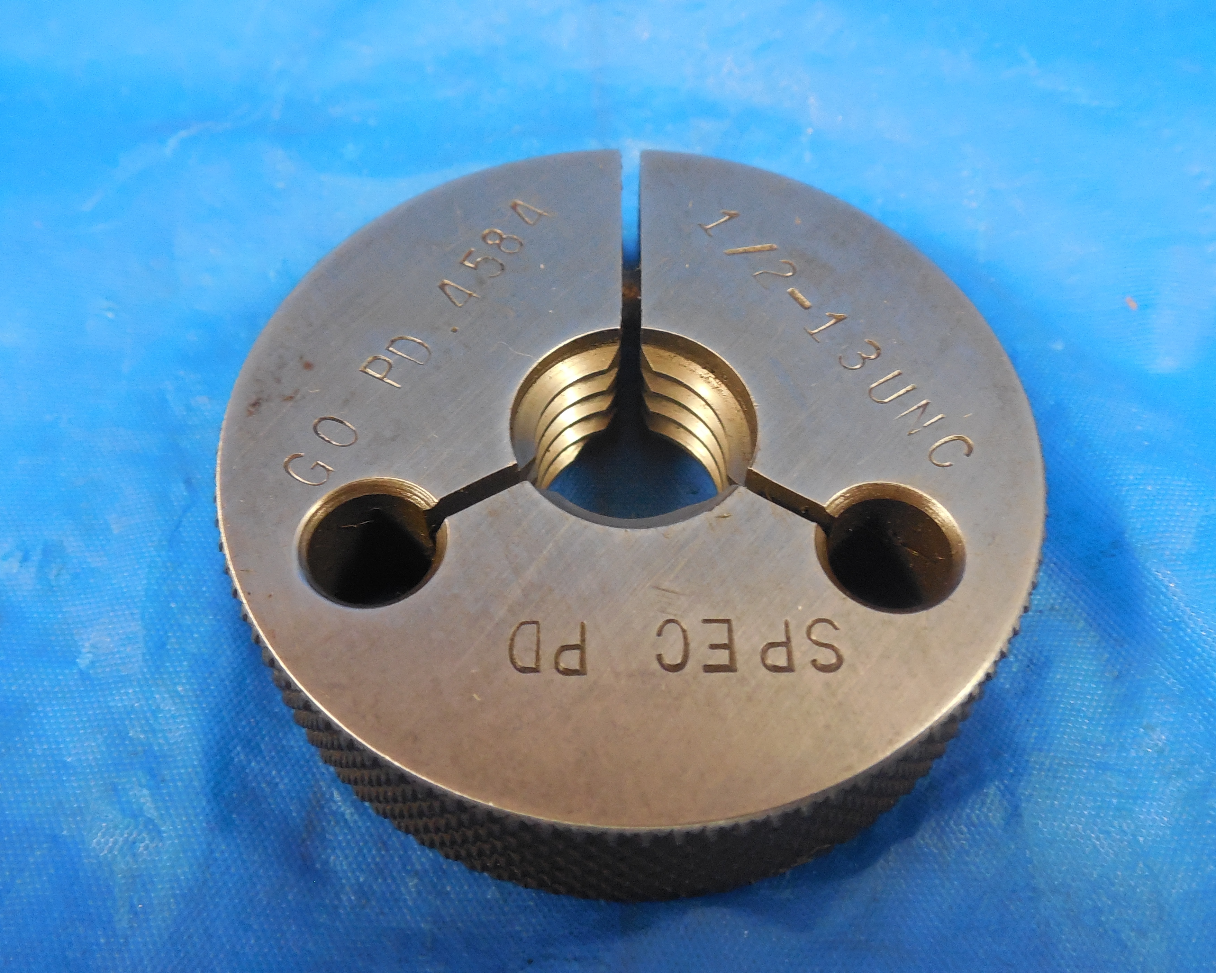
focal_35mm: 32
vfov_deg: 45.8
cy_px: 449
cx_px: 615
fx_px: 1152
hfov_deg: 55.7
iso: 400
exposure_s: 1/20
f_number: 3.3
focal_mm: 4.5
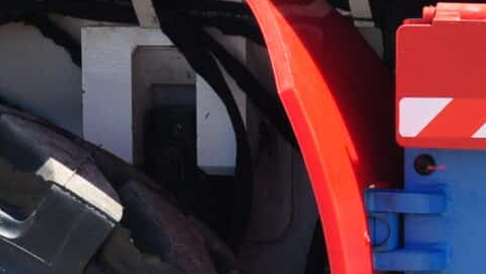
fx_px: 2076
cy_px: 205
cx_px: 762
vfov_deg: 7.5
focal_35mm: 161
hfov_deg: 12.6
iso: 400
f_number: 10
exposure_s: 1/200
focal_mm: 24
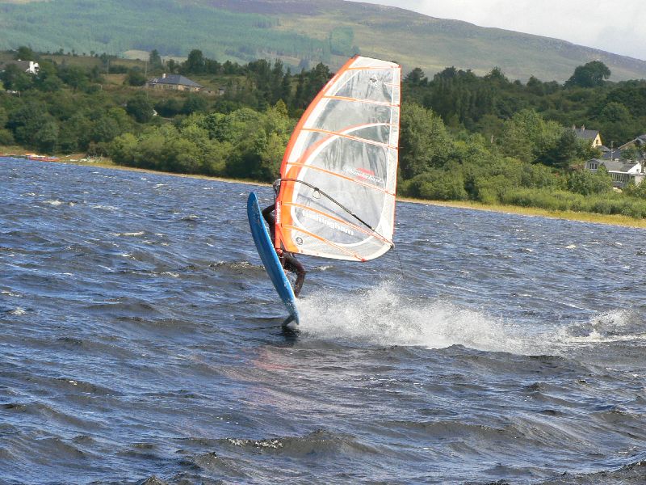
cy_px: 242
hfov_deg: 12.6
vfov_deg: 9.5
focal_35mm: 157
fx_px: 2930
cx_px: 323
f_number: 5.6
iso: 80
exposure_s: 1/250
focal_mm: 26.2
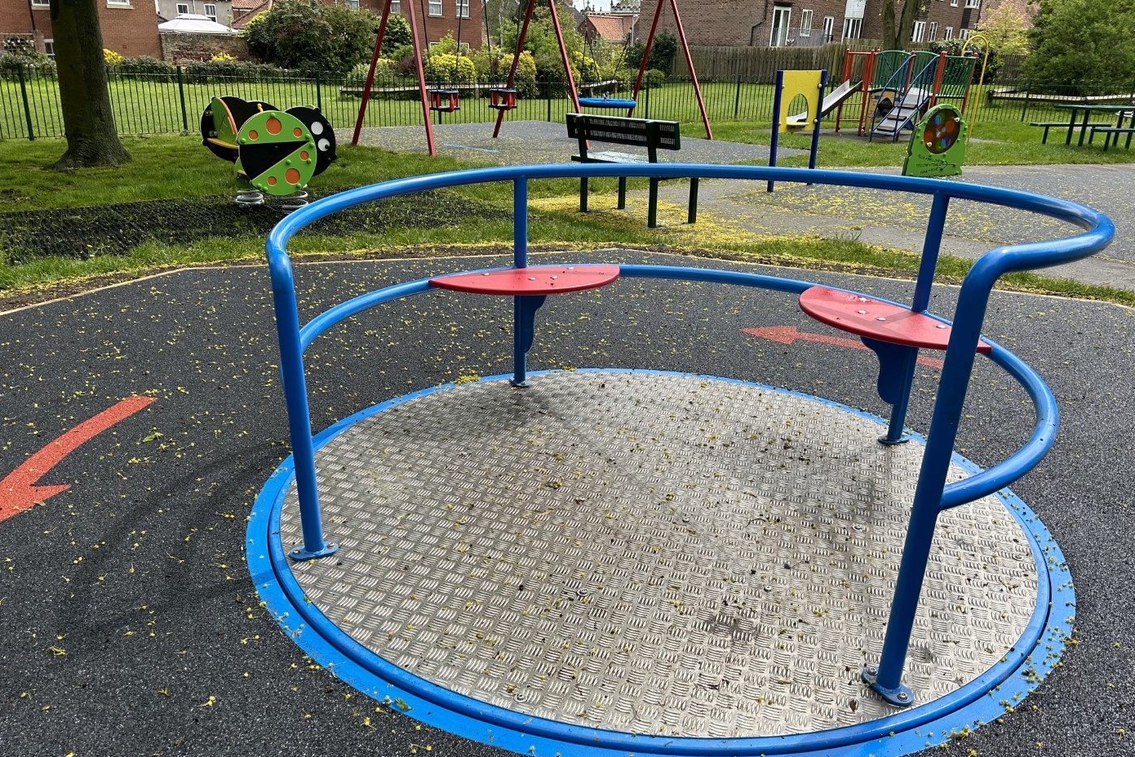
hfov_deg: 65.5
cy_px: 438
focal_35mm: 28
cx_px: 553
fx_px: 883
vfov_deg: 46.2
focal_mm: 5.7
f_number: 1.5
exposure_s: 1/1972
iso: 50
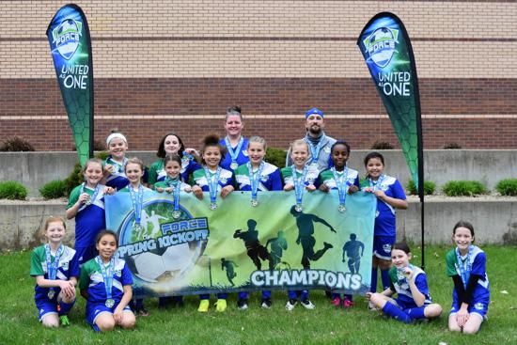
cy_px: 172
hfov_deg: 46.4
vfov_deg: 31.9
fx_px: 603
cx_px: 258
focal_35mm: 42
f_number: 5.6
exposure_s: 1/250
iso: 360
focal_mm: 28
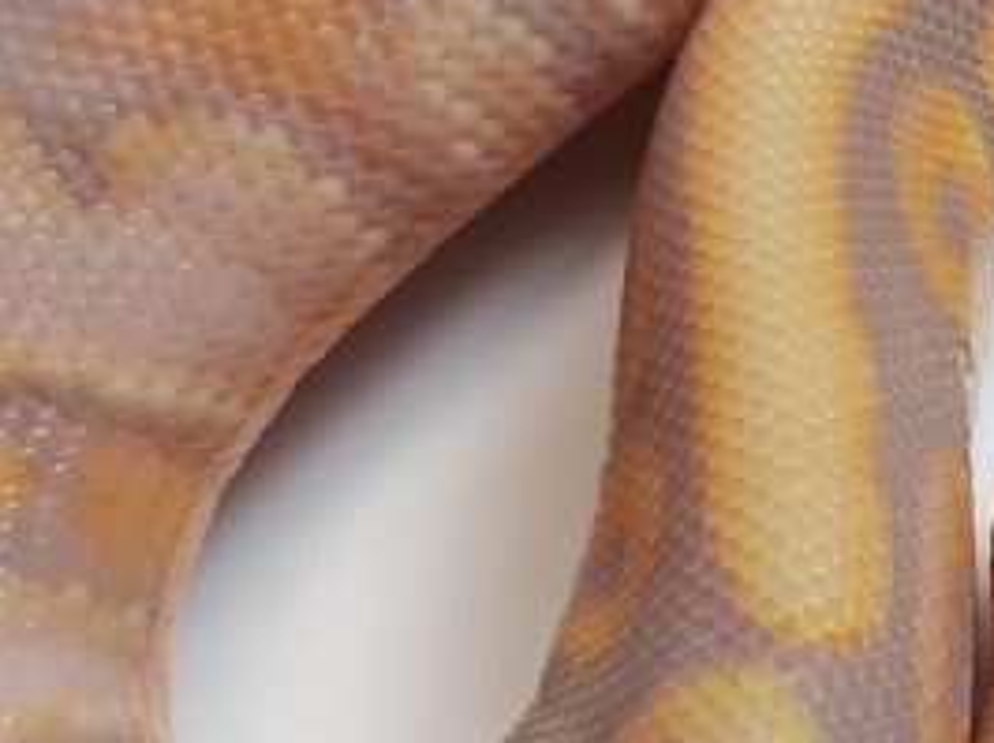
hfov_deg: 15.4
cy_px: 515
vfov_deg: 12.1
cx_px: 1282
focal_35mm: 122
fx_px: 3500
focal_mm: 3.6
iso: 40
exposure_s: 1/135
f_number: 1.9
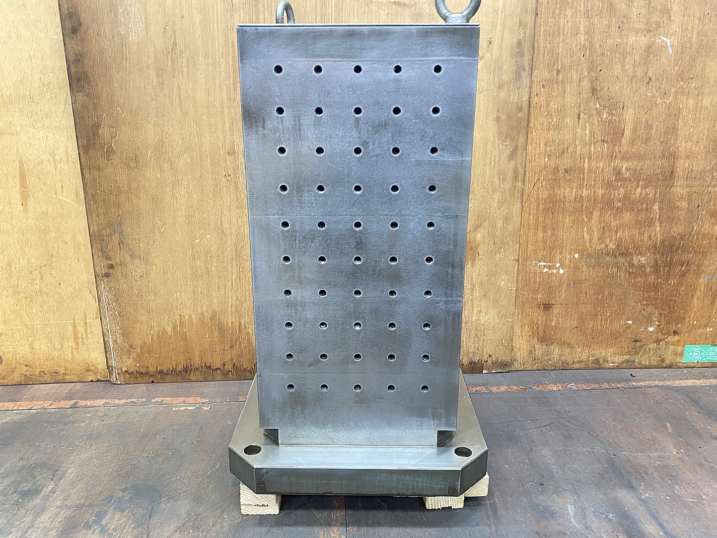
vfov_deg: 51.4
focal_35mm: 27
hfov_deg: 65.3
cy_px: 268
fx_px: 559
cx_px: 357
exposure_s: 1/35
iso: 640
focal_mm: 4.25
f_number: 1.8
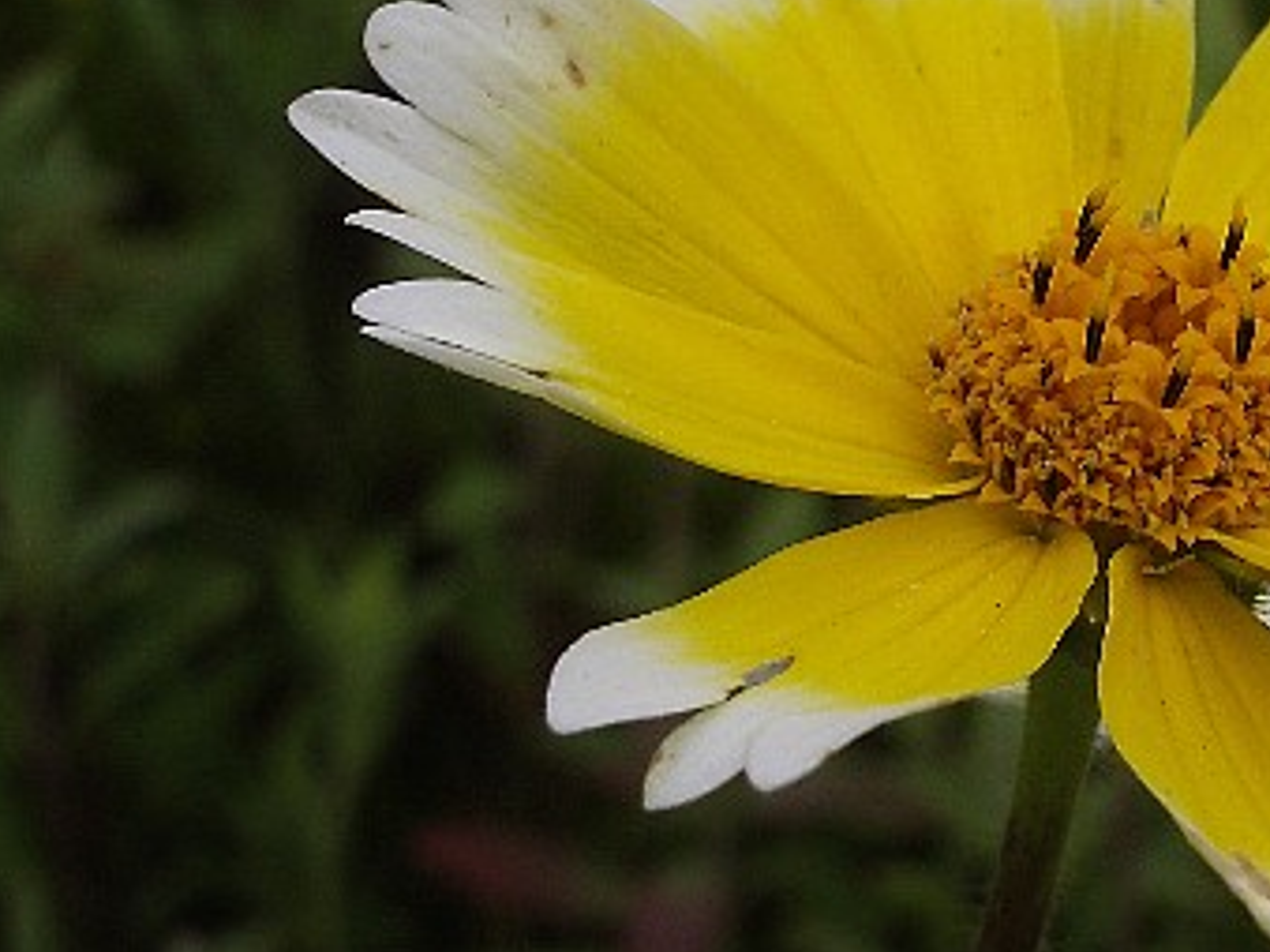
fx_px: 4291
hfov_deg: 16.6
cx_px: 1161
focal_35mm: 117
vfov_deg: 12.7
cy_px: 450
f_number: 5.6
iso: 80
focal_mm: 10.2
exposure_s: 1/250
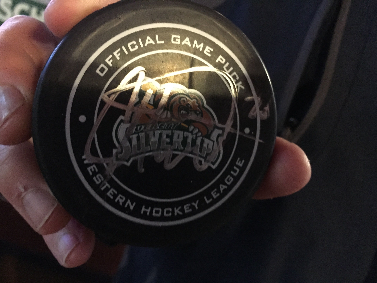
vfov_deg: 48.2
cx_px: 188
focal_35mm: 29
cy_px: 142
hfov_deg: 61.7
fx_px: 316
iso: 1000
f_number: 2.2
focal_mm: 4.15
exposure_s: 1/15
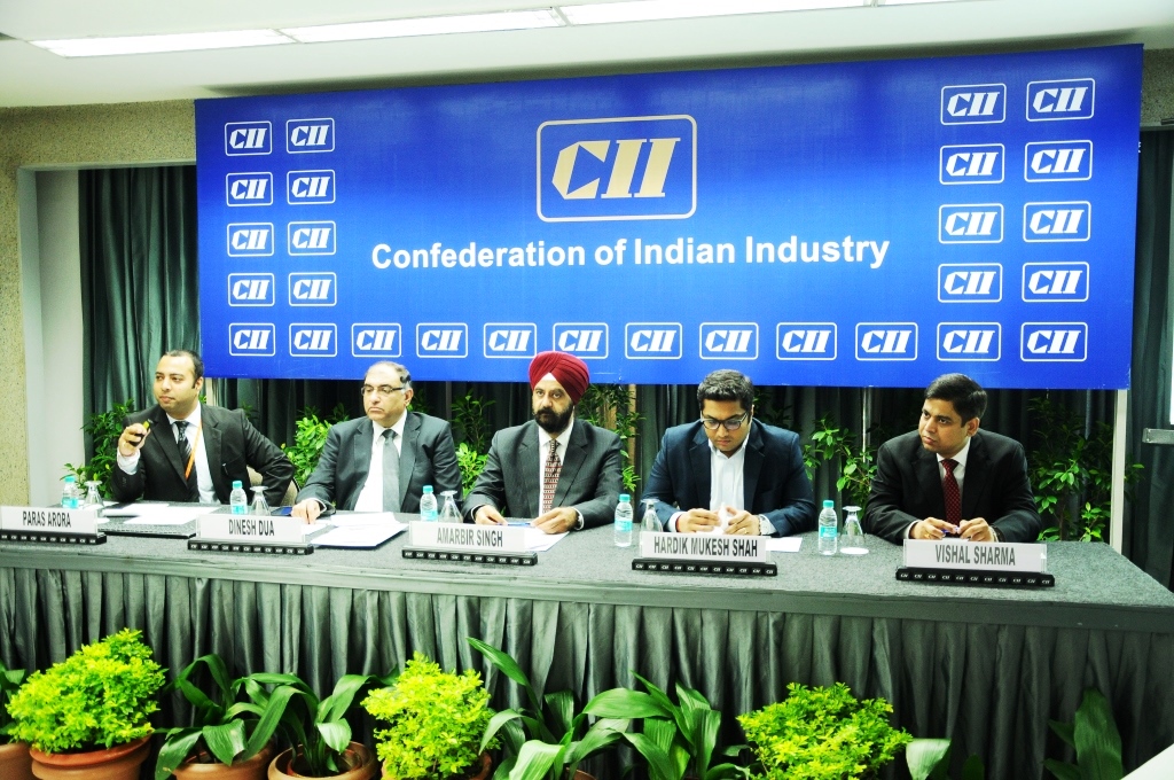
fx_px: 1075
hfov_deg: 57.3
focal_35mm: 33
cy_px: 390
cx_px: 587
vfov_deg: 39.9
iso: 1000
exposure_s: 1/13
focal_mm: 22
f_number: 3.8
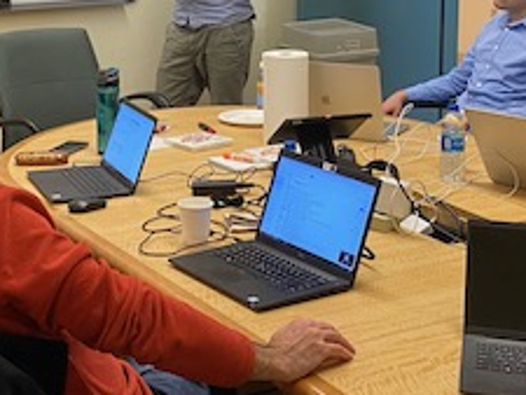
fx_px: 1125
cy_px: 35
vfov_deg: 19.5
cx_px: 182
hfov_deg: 26.2
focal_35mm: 74
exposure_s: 1/60
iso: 125
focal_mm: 4.25
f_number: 1.8
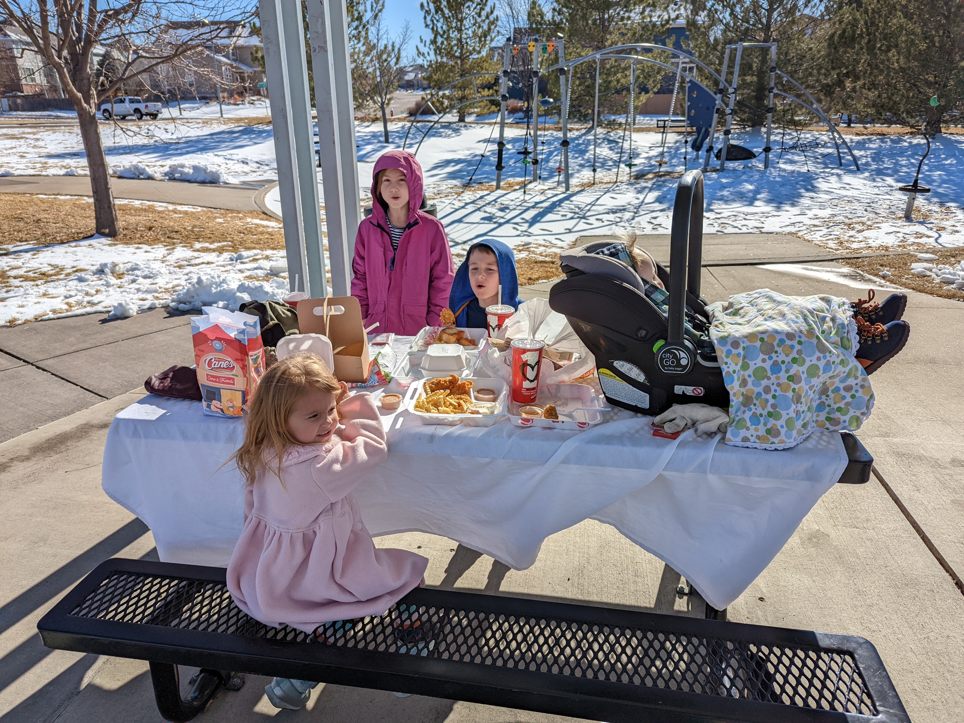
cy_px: 362
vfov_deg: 56.8
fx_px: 668
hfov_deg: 71.6
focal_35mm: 24
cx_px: 482
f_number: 1.85
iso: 39
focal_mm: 6.81
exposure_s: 1/3333
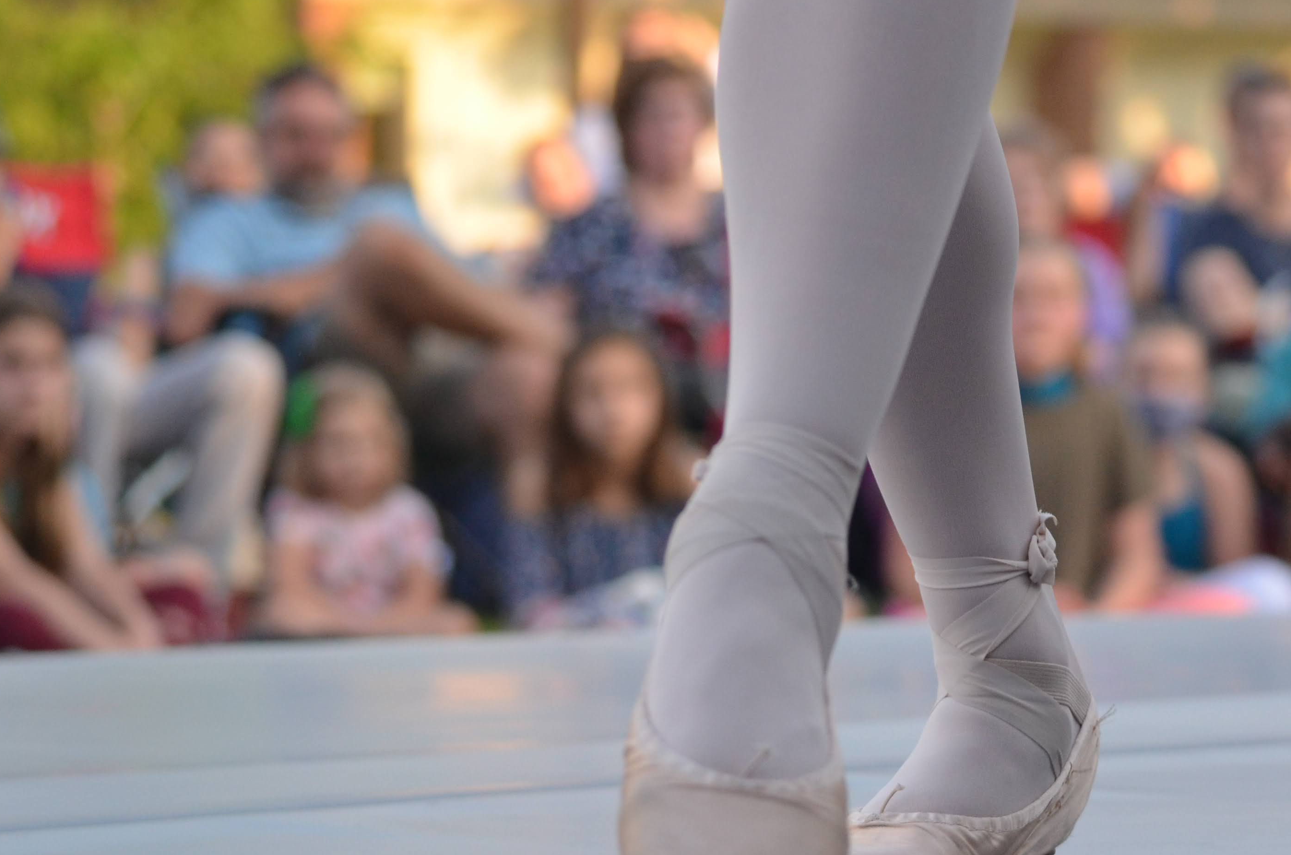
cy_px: 733
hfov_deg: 9.1
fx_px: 8124
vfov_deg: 6.0
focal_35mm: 227
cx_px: 849
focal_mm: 86
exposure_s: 1/1000
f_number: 4.5
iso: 800
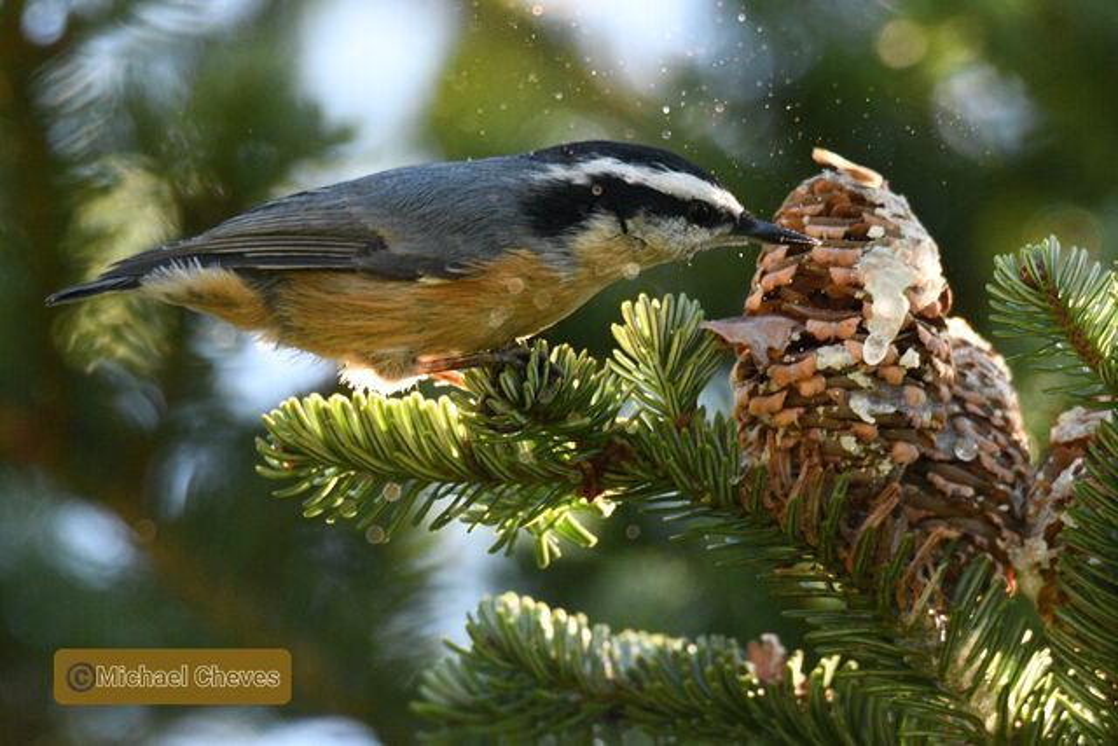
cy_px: 373
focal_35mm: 600
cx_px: 559
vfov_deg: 2.3
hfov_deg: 3.4
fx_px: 18636
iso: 2500
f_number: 8
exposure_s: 1/500
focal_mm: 600
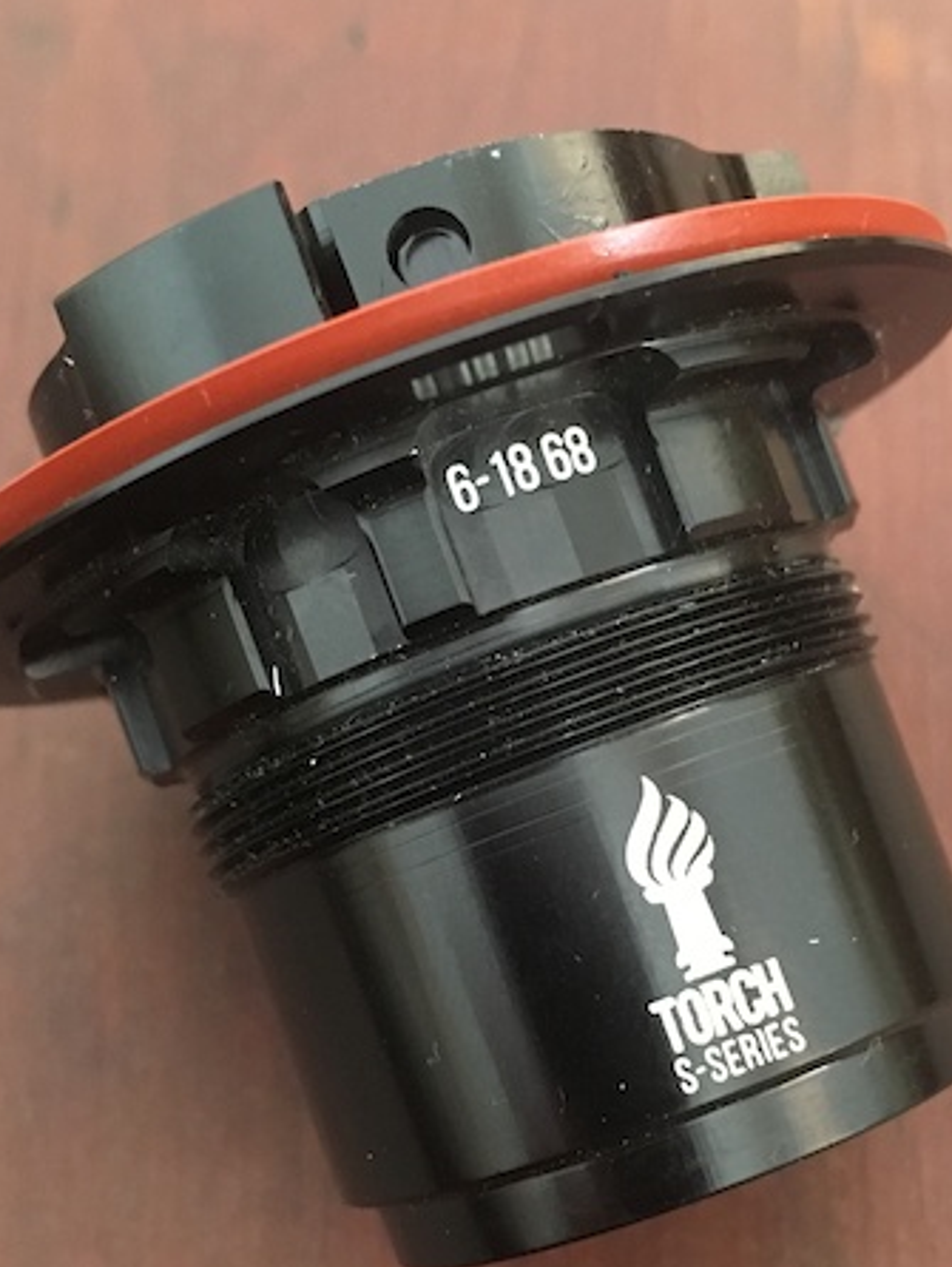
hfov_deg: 28.0
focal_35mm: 52
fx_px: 1905
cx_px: 534
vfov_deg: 36.5
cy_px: 832
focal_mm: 4.15
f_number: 2.2
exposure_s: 1/15
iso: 320
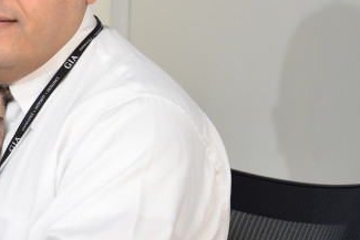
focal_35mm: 164
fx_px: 1641
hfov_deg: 12.1
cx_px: -130
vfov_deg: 8.4
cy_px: 86
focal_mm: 52
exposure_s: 1/30
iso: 400
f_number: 5.6
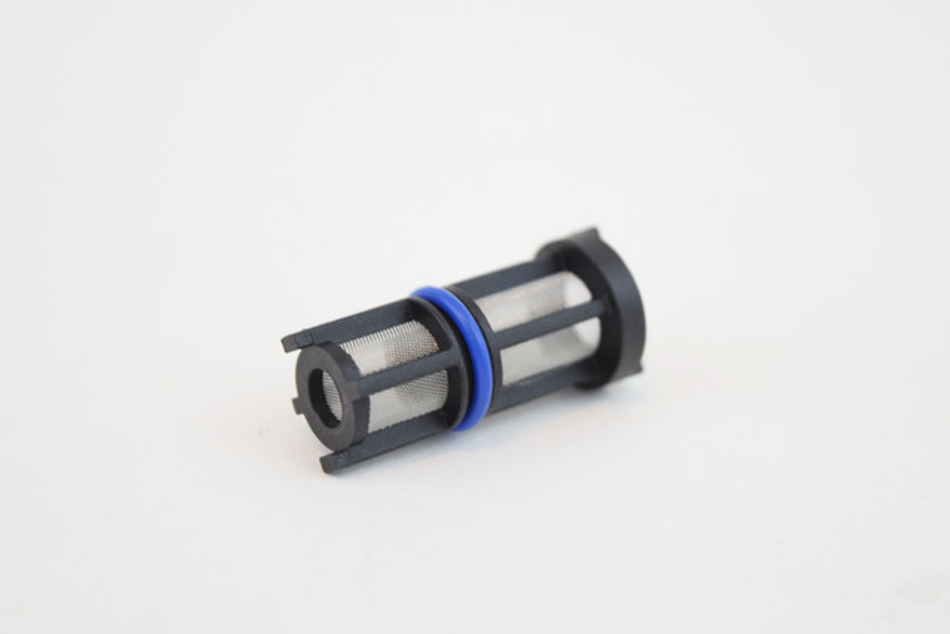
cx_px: 475
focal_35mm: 82
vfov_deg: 16.6
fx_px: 2177
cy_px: 317
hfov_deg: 24.6
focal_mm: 55
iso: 1250
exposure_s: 1/60
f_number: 5.6
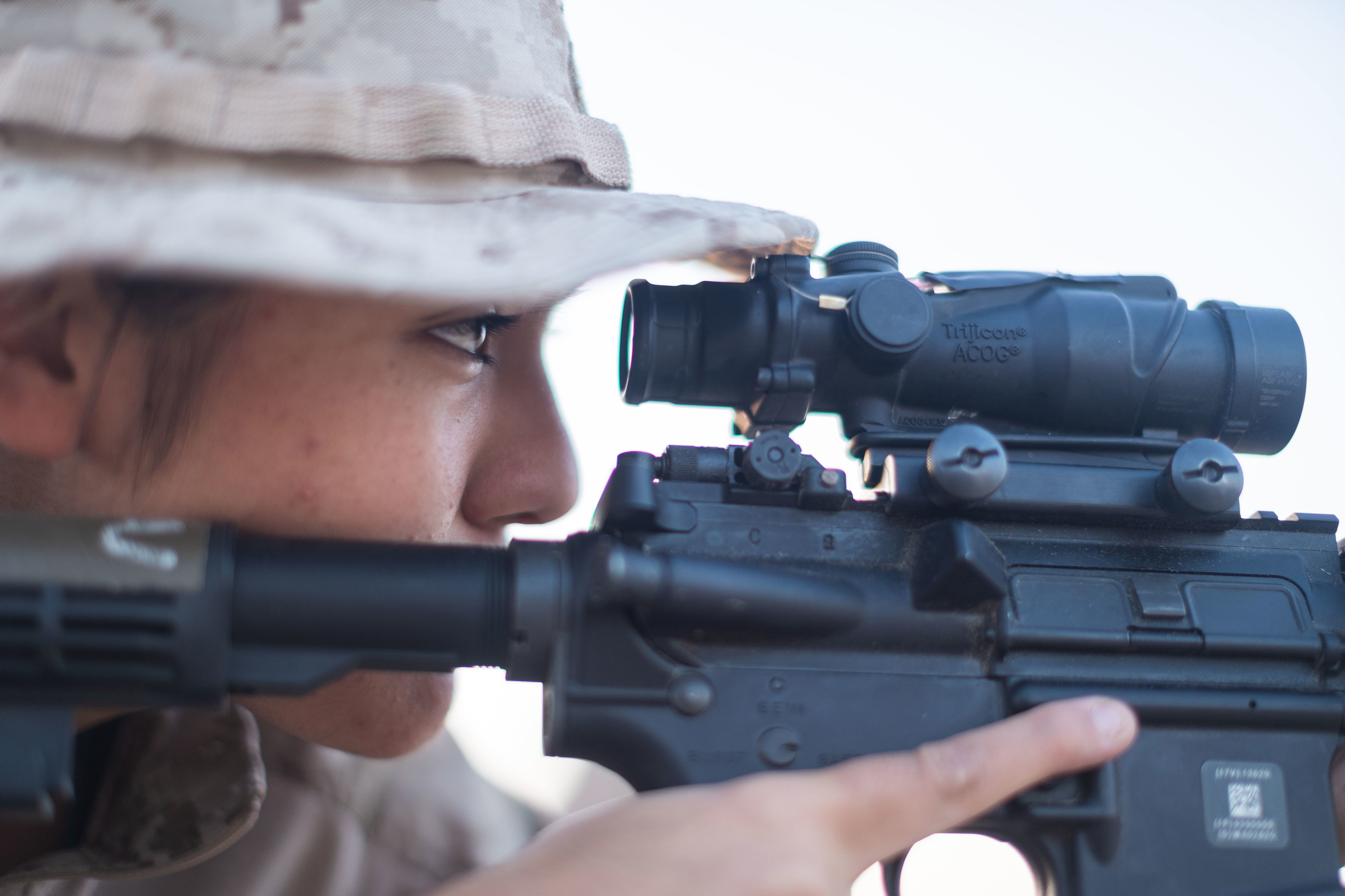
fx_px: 1868
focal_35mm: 50
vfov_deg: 27.0
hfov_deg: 39.6
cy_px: 448
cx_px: 672
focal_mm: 50
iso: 100
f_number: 1.3
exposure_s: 1/500
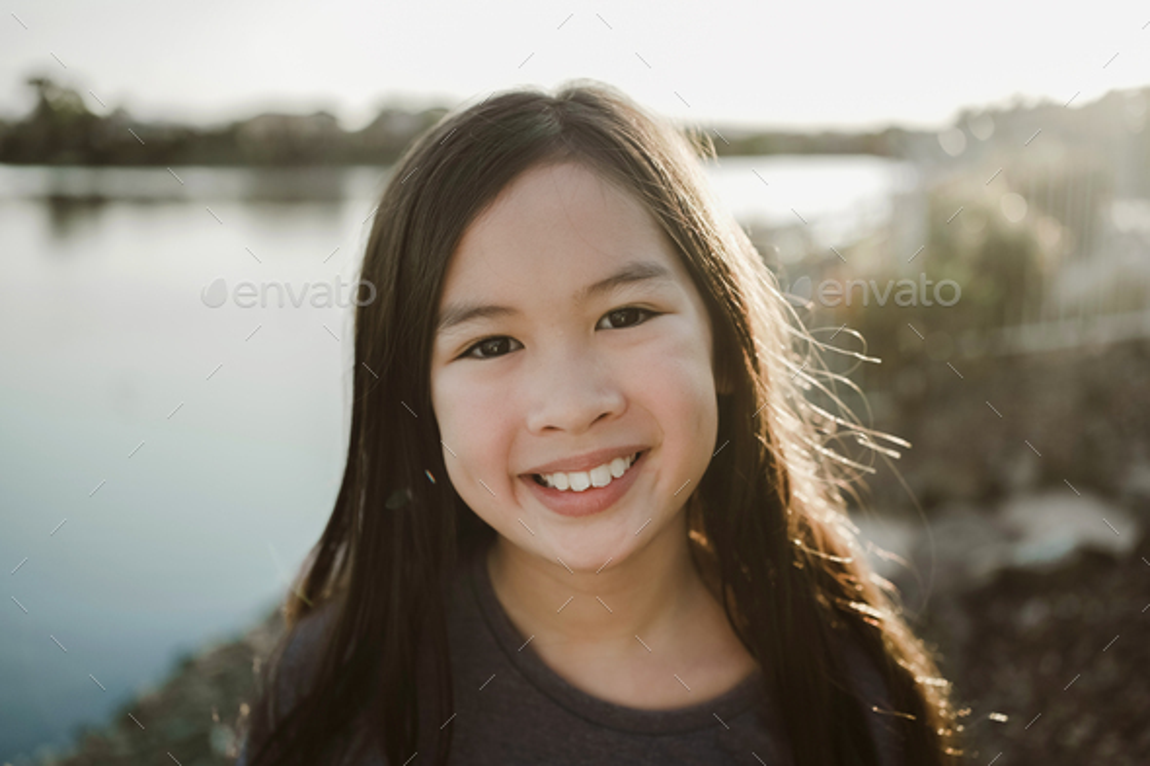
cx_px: 575
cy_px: 383
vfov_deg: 37.8
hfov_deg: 54.4
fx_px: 1118
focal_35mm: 35
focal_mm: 35
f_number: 2.8
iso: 200
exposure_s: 1/125
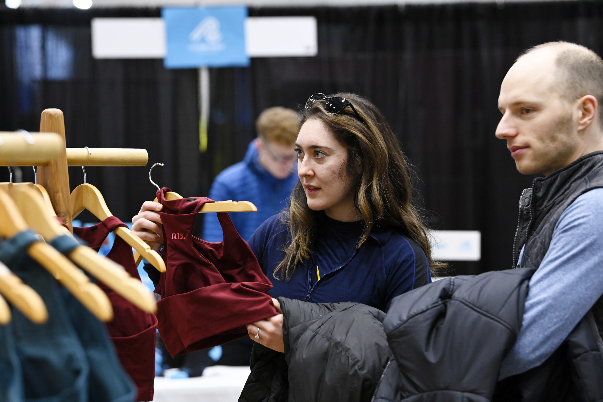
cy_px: 201
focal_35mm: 120
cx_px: 302
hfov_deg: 17.1
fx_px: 2010
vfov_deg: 11.4
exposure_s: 1/80
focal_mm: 120
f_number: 4.5
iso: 3200
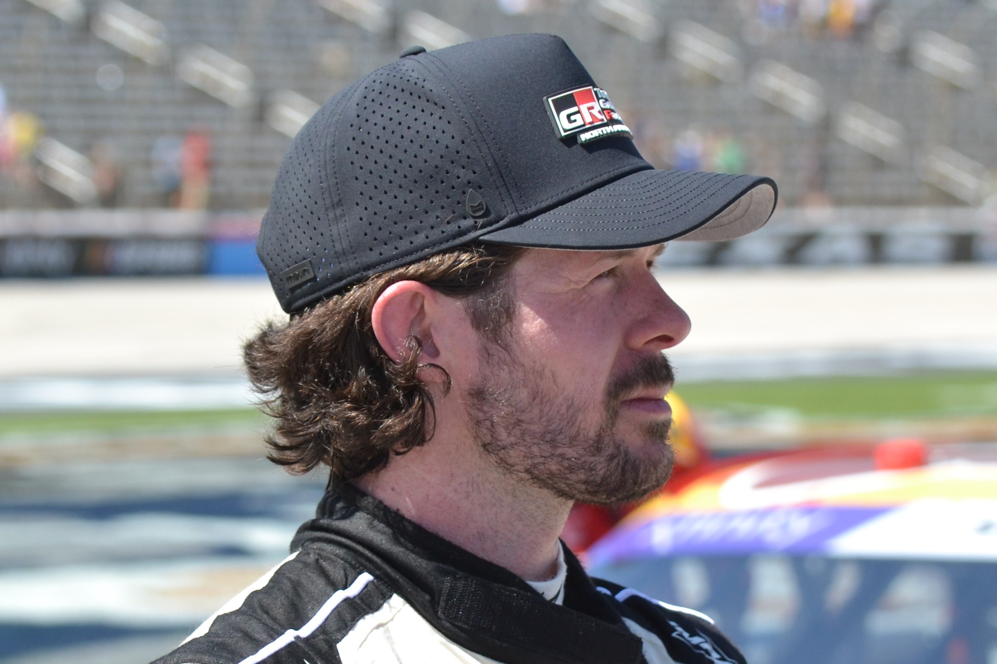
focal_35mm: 105
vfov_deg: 13.0
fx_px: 2908
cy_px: 332
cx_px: 498
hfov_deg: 19.5
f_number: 5
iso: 400
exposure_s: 1/1250
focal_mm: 70
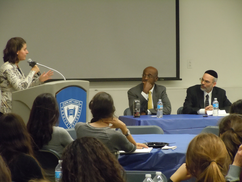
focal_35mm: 166
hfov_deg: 11.9
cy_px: 91
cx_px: 121
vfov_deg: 8.9
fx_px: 1161
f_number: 5.5
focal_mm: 29.8
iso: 800
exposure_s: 1/20
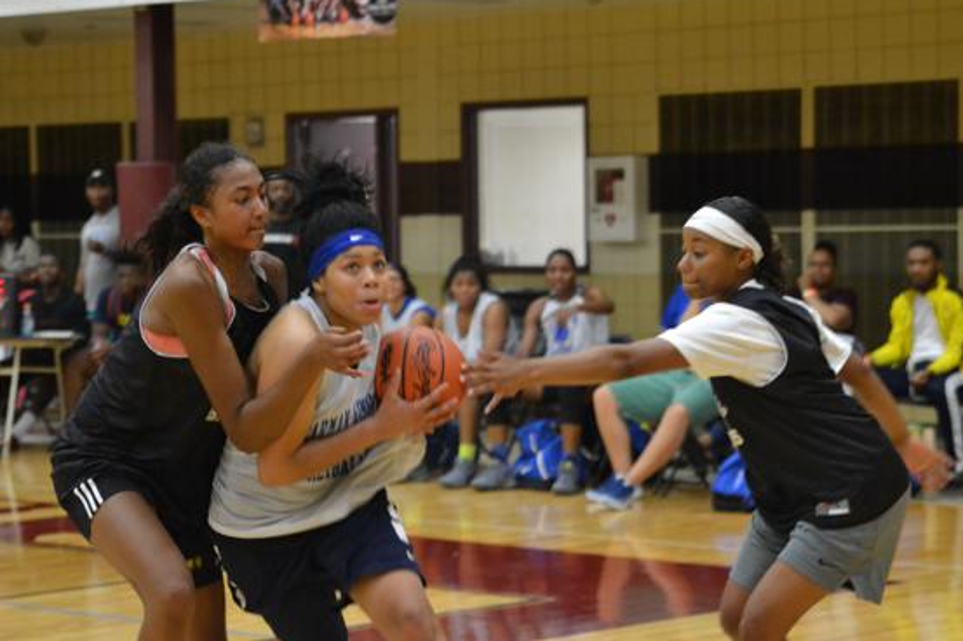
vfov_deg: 12.0
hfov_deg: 18.0
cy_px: 338
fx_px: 3048
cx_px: 453
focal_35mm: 114
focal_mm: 70
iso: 2800
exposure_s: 1/250
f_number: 2.8
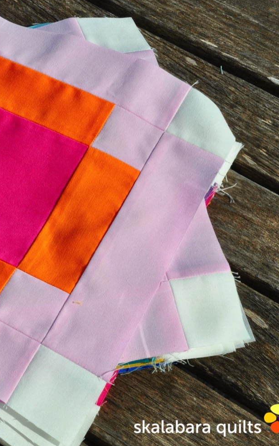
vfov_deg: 31.5
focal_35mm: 65
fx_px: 791
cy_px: 221
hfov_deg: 19.2
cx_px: -22
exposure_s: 1/200
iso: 200
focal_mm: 28
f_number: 14
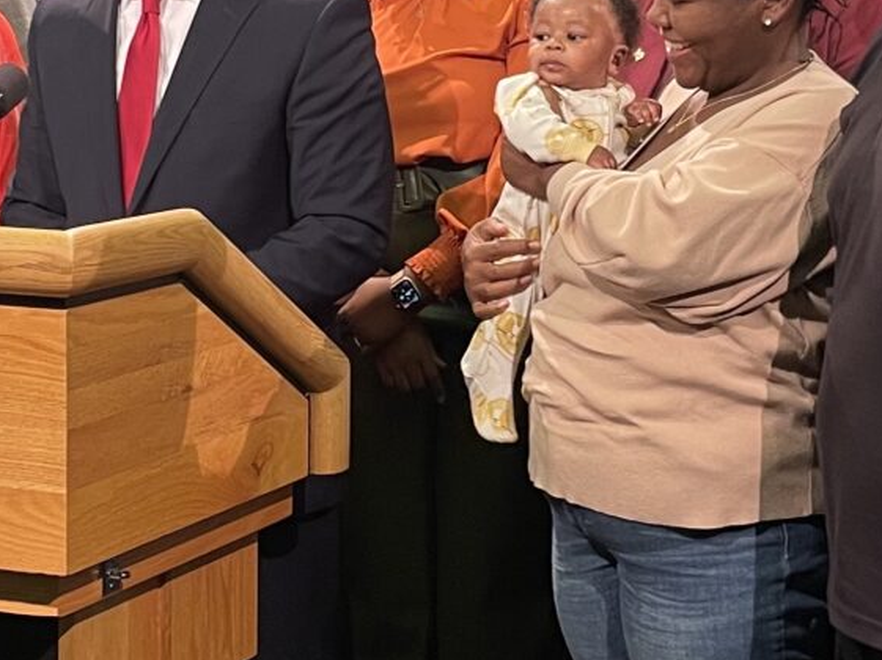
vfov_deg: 15.4
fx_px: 2419
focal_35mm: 95
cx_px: 387
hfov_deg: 20.7
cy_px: 86
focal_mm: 4.2
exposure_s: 1/60
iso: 125
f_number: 1.6
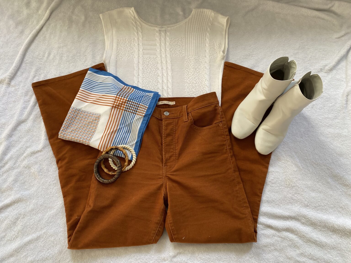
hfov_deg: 67.3
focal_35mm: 26
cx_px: 176
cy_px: 132
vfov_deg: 53.1
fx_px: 264
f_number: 1.8
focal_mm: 4.25
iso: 125
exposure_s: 1/121
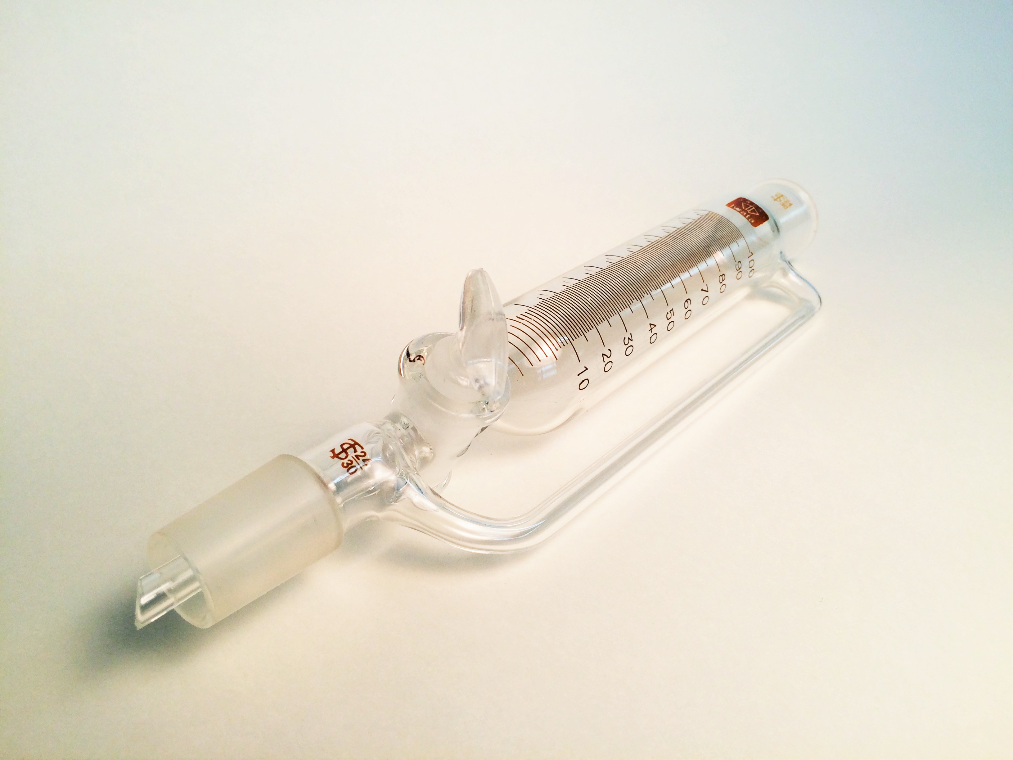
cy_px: 380
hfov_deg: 61.7
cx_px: 506
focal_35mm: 29
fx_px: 849
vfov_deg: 48.2
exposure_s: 1/150
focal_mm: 4.15
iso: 32
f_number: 2.2
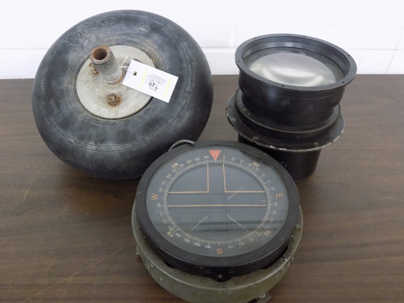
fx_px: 350
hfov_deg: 60.0
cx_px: 202
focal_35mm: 30
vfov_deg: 46.8
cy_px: 152
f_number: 3.3
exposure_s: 1/15
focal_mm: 5.3
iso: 400
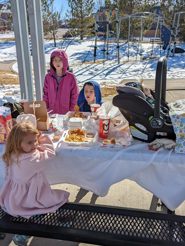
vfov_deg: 55.4
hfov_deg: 42.9
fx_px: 235
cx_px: 89
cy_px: 124
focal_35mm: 33
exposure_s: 1/3333
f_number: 1.85
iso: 39
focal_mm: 6.81
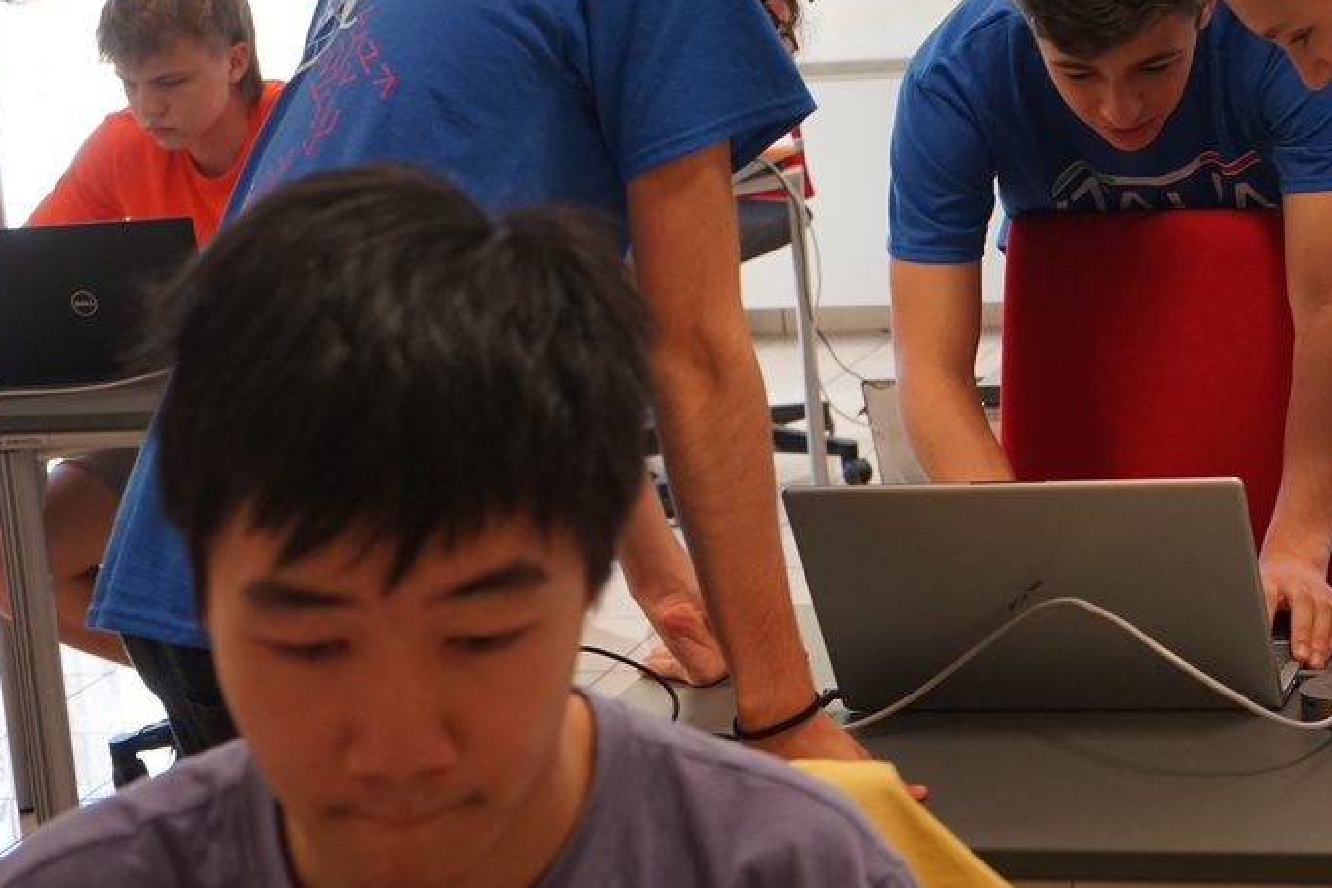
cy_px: 171
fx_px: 3145
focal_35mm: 85
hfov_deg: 23.5
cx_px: 1122
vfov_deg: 16.0
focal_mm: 48
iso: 1250
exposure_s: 1/60
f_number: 6.3
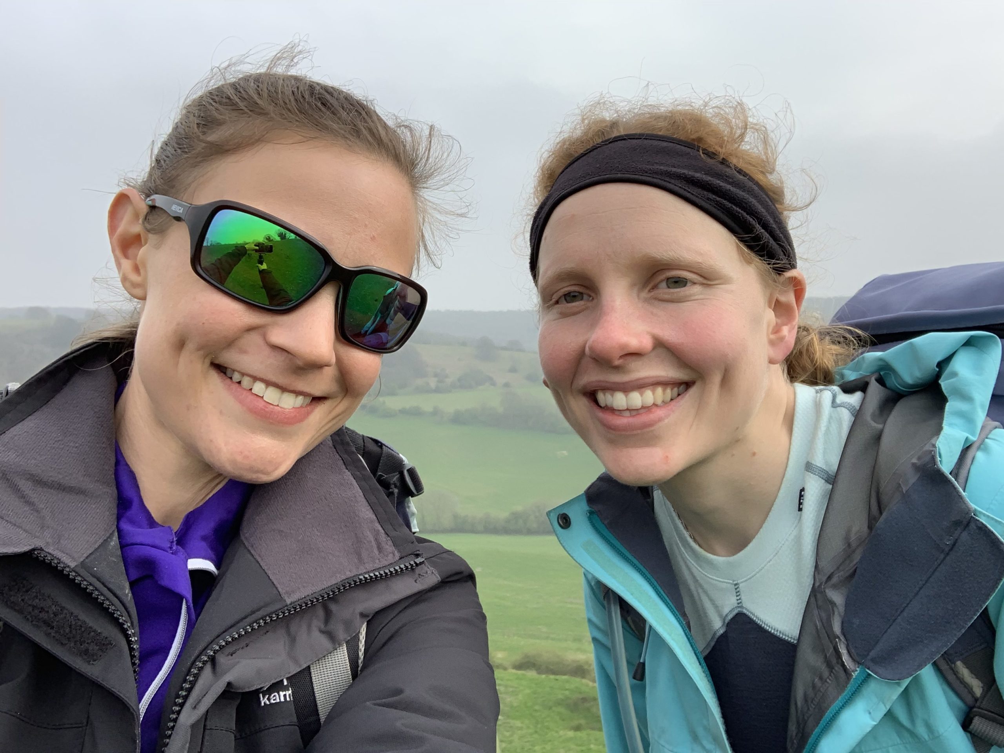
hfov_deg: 56.8
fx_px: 928
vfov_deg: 44.2
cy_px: 376
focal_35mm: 32
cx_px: 502
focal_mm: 2.87
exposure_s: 1/584
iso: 16
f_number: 2.2
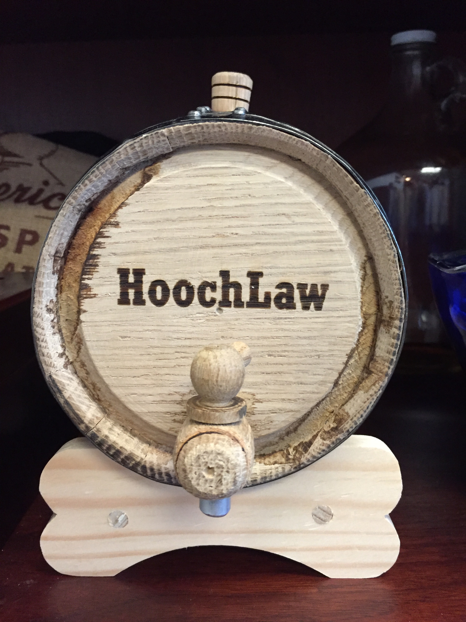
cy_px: 311
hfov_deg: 48.2
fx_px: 521
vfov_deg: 61.7
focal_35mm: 29
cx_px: 233
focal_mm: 4.15
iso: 250
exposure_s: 1/20
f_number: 2.2
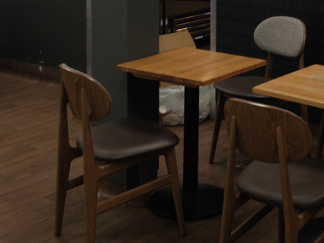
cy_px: -56
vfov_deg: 16.7
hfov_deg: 23.0
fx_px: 786
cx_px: 253
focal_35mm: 84
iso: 50
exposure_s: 1/20
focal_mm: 4.12
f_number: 2.4
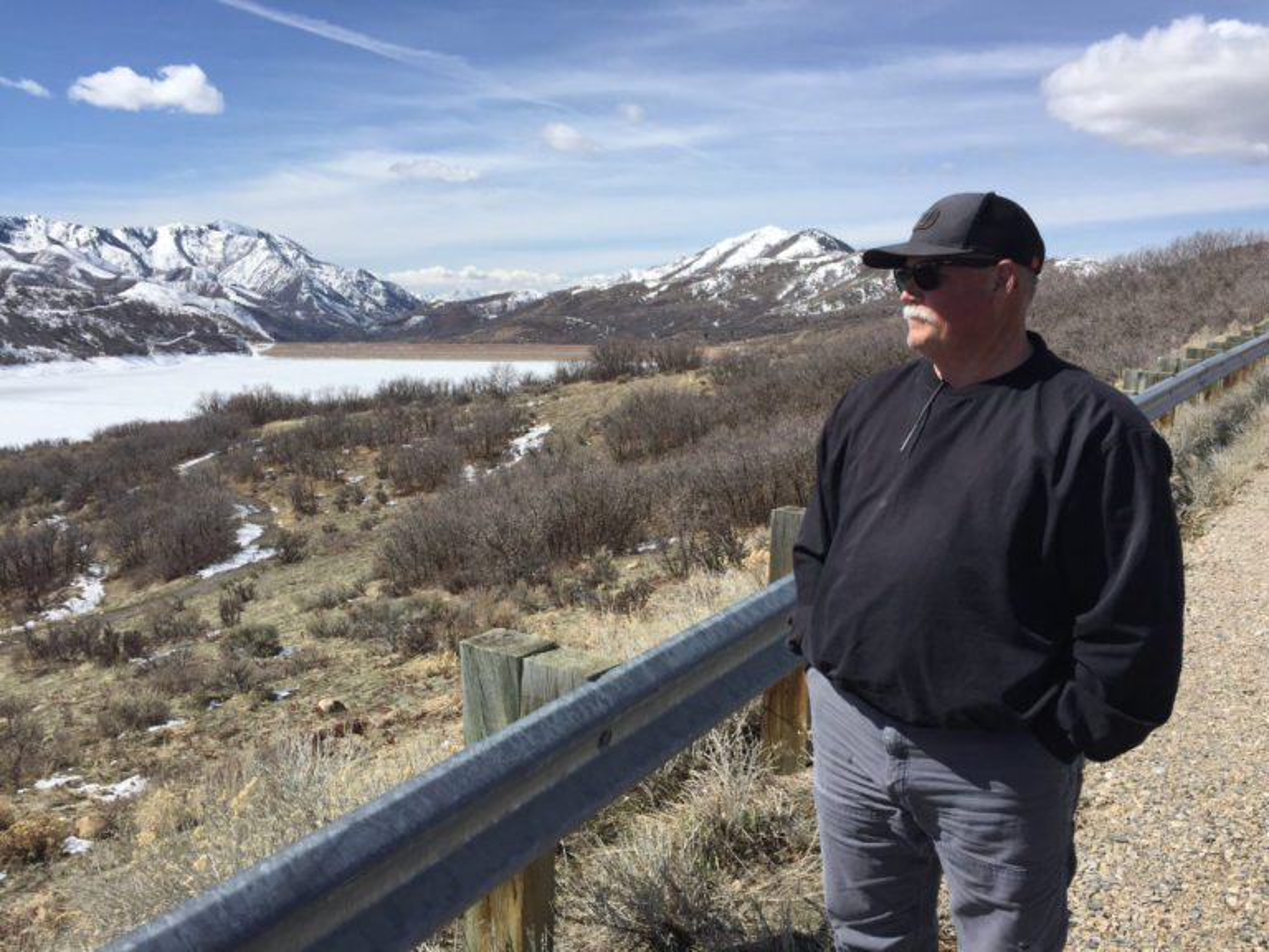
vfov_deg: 48.2
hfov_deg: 61.7
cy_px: 476
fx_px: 1063
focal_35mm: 29
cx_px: 634
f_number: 2.2
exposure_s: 1/2825
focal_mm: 4.2
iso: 32
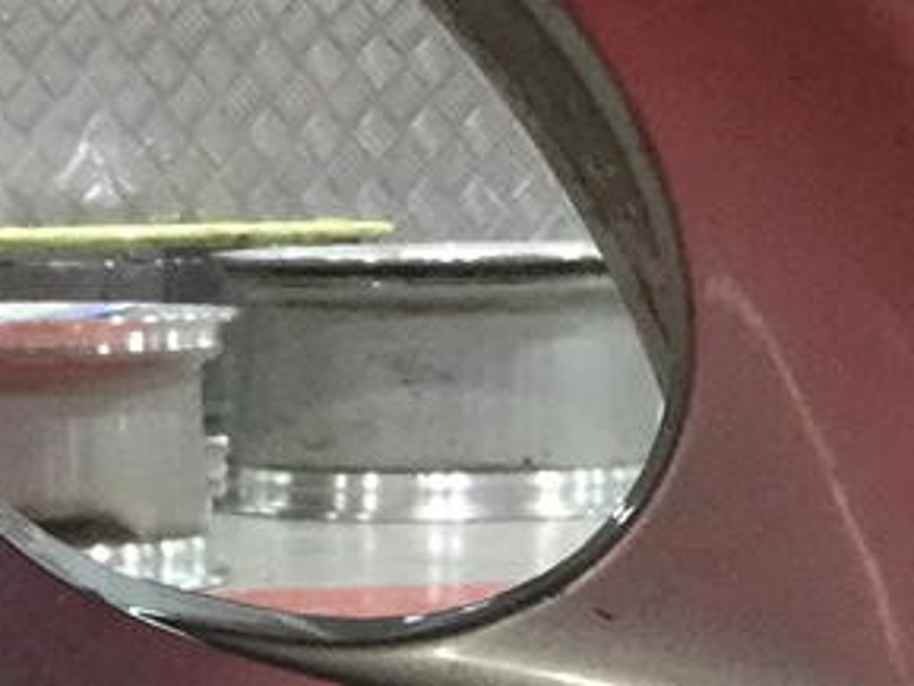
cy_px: 1201
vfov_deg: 8.2
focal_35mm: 175
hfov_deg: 10.9
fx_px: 4623
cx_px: -402
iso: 125
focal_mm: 3.3
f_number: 2.4
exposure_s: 1/33
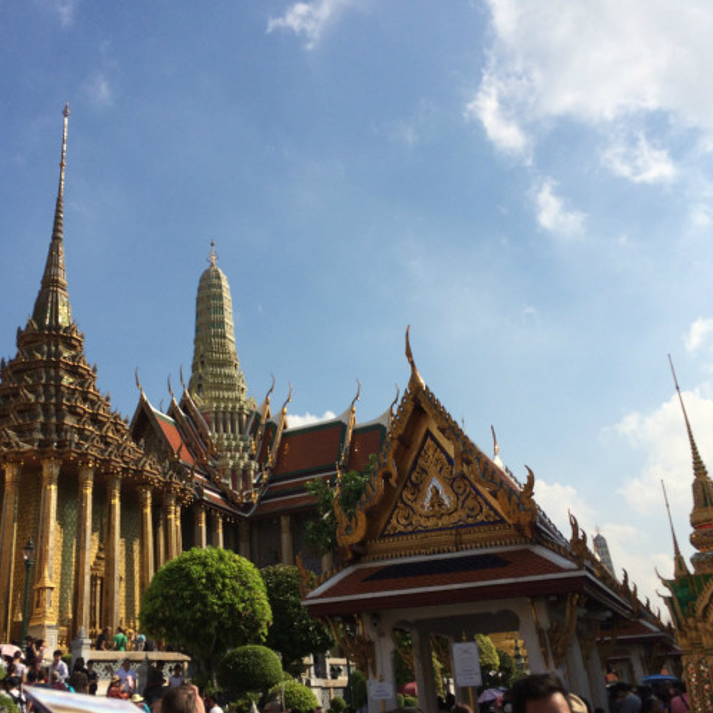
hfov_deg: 47.1
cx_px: 305
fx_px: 816
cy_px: 358
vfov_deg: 47.2
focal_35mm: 35
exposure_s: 1/3731
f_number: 2.2
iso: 32
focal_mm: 4.15
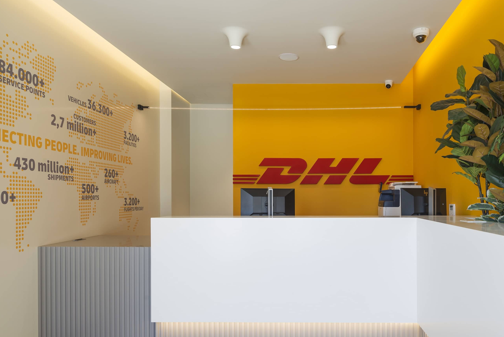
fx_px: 378
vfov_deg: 47.6
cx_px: 309
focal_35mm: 27
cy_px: 208
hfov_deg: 66.5
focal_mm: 21
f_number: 11
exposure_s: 1/8
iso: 100
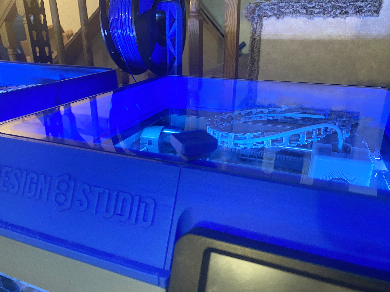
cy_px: 146
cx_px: 195
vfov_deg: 53.1
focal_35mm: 26
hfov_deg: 67.3
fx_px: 293
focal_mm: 4.2
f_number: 1.8
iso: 500
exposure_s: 1/40
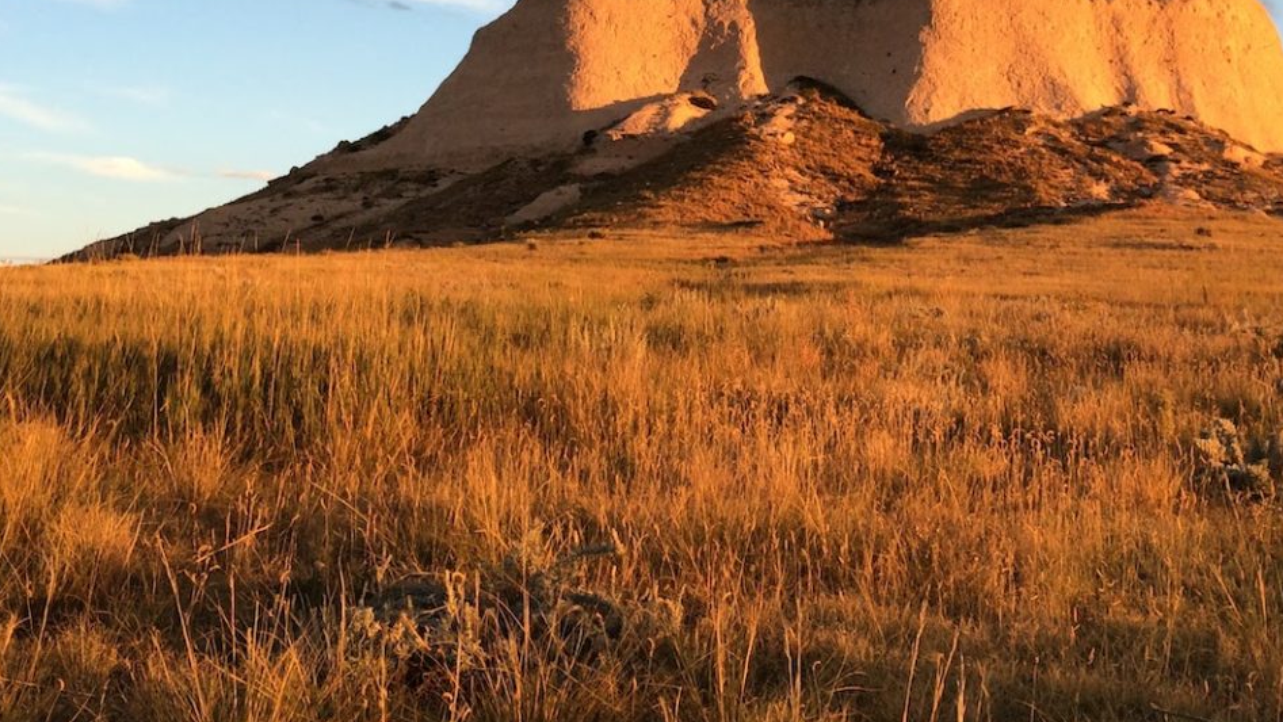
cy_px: 9
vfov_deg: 21.9
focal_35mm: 53
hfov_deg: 38.6
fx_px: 1803
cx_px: 875
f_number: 2.2
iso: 32
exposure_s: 1/194
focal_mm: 4.12
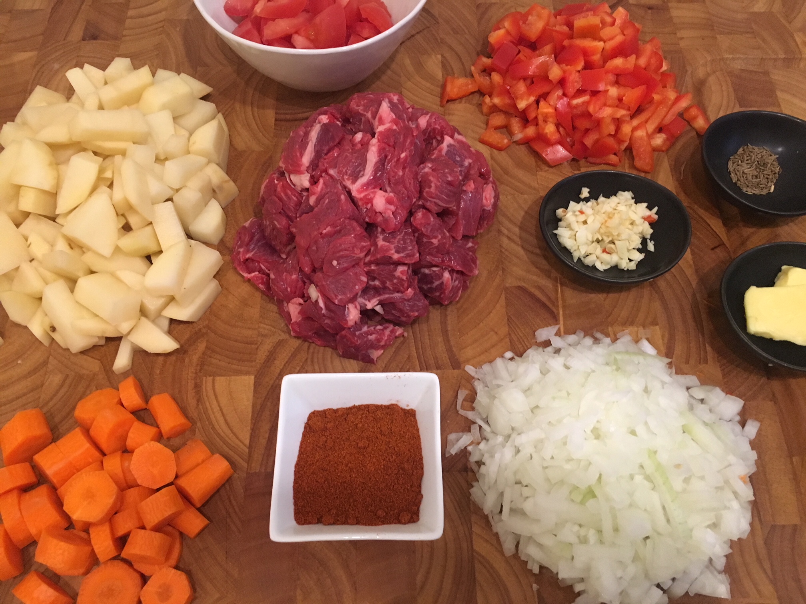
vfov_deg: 48.2
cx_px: 403
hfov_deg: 61.7
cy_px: 302
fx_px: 675
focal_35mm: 29
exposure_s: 1/15
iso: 200
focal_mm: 4.15
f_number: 2.2
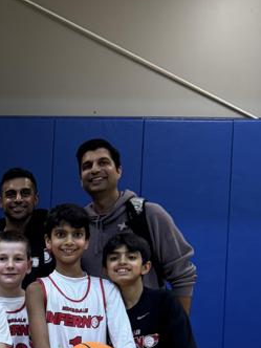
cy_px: 358
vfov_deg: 24.9
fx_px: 744
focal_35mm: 74
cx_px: -102
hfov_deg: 18.2
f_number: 1.78
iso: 160
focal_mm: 6.76
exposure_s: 1/60
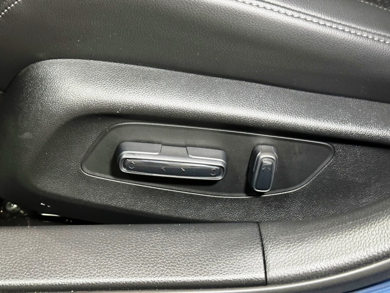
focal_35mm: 48
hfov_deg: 39.7
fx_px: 541
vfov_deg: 30.3
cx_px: 195
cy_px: 146
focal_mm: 6.86
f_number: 1.78
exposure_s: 1/24
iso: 640
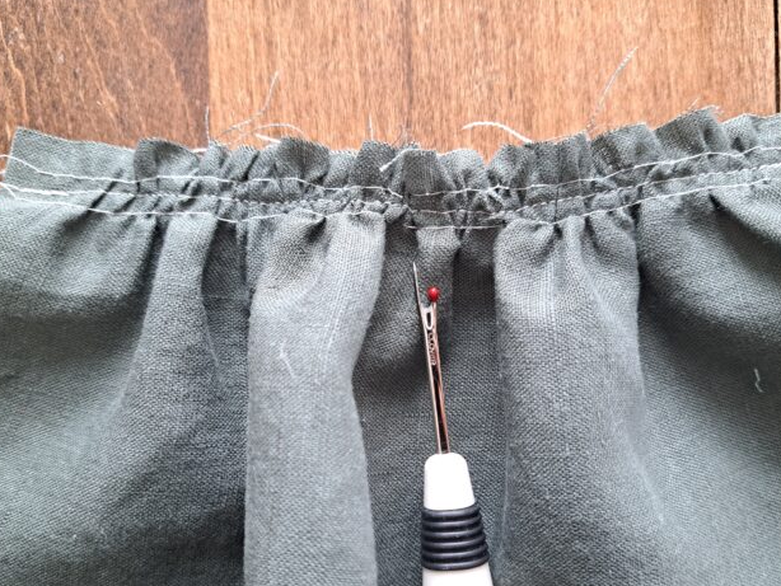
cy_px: 353
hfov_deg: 59.9
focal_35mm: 30
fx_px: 677
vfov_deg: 46.5
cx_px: 392
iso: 320
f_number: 1.8
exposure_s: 1/60
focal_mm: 5.23
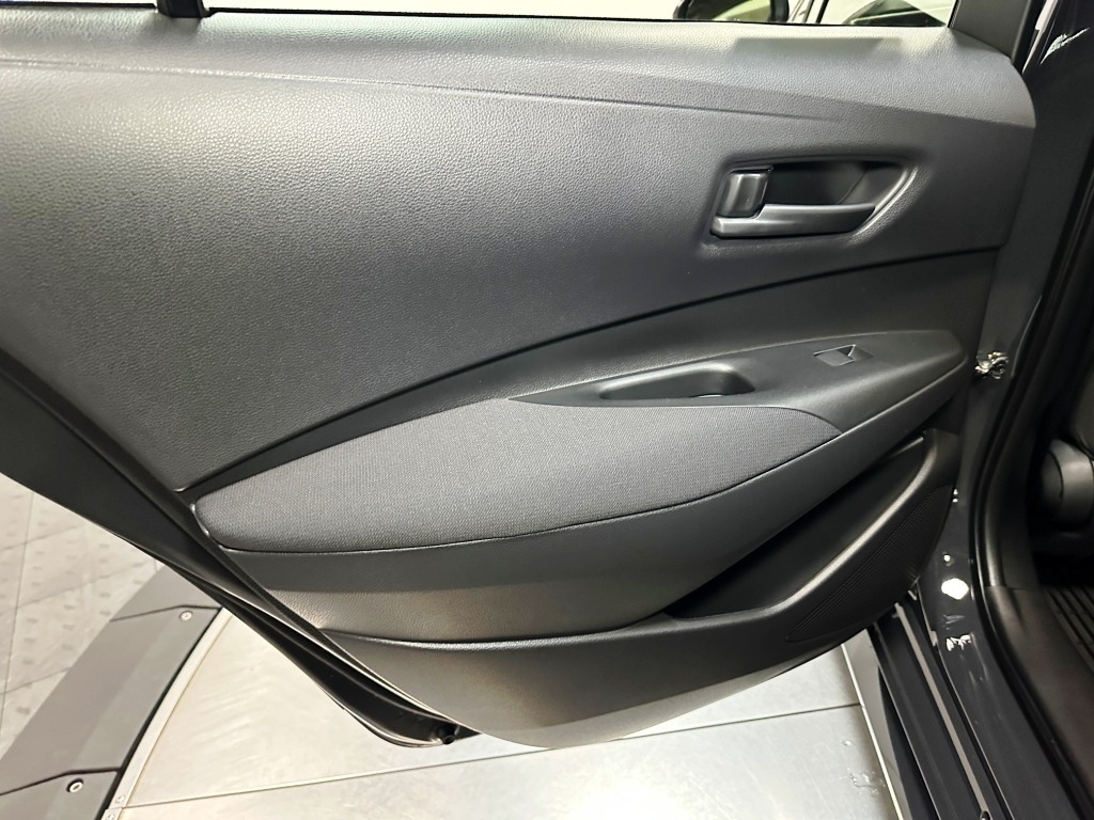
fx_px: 758
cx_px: 547
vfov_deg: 56.8
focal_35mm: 24
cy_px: 410
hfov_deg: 71.6
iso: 1000
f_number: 1.78
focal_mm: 6.86
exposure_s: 1/40
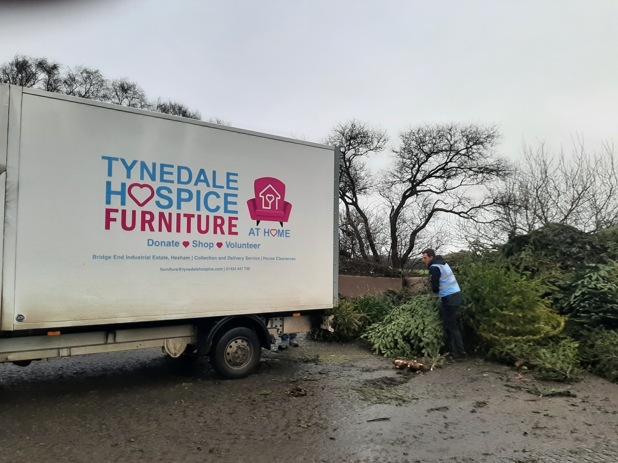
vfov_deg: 53.1
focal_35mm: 26
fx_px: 464
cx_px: 309
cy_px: 232
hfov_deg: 67.3
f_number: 1.7
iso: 40
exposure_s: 1/358
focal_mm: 3.93
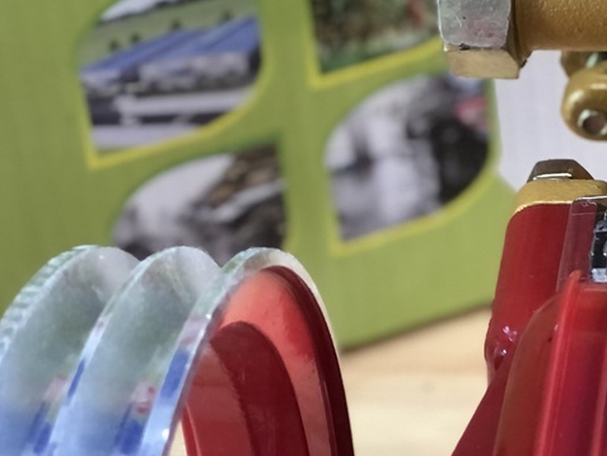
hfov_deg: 11.1
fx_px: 3017
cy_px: -88
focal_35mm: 172
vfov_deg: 8.5
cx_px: 839
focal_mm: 6.6
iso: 80
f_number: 2.8
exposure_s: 1/30
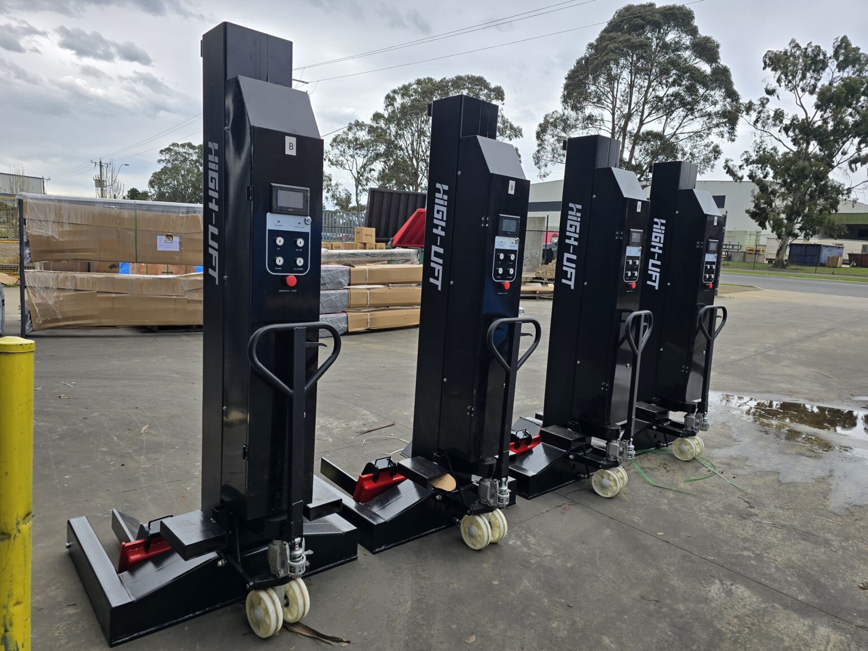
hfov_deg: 73.9
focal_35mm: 23
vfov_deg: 58.9
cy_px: 326
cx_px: 434
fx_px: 577
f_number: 1.7
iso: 12
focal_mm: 6.3
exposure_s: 1/278
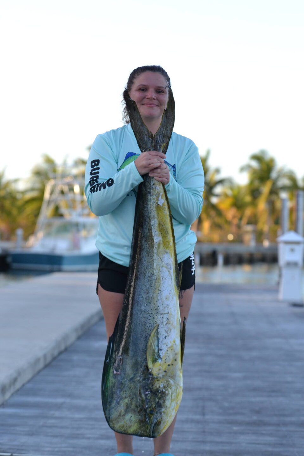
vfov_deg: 19.5
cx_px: 152
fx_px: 1330
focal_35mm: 105
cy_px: 228
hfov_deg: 13.0
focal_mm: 70
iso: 400
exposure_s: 1/640
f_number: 3.2
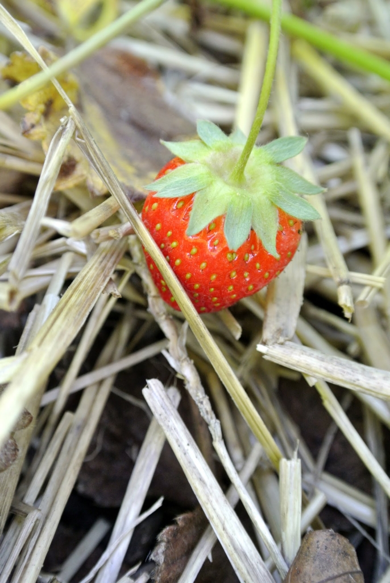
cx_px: 195
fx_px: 842
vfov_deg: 38.1
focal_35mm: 52
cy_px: 292
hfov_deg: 26.1
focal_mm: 19.6
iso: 360
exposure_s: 1/60
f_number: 4.8
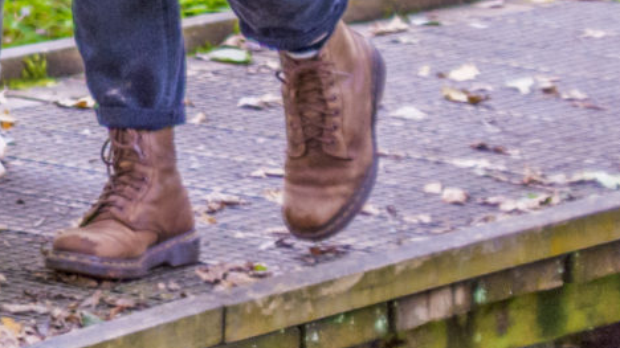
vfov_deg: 4.5
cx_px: -982
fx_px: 4241
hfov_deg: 7.7
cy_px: -609
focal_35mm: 258
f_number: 1.4
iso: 400
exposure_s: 1/500
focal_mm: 30
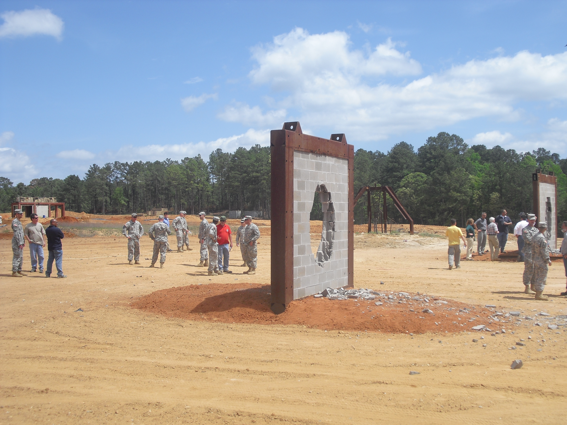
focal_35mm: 44
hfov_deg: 42.9
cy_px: 212
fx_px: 721
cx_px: 284
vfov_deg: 32.9
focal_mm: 7.7
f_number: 8.5
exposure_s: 1/125
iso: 64
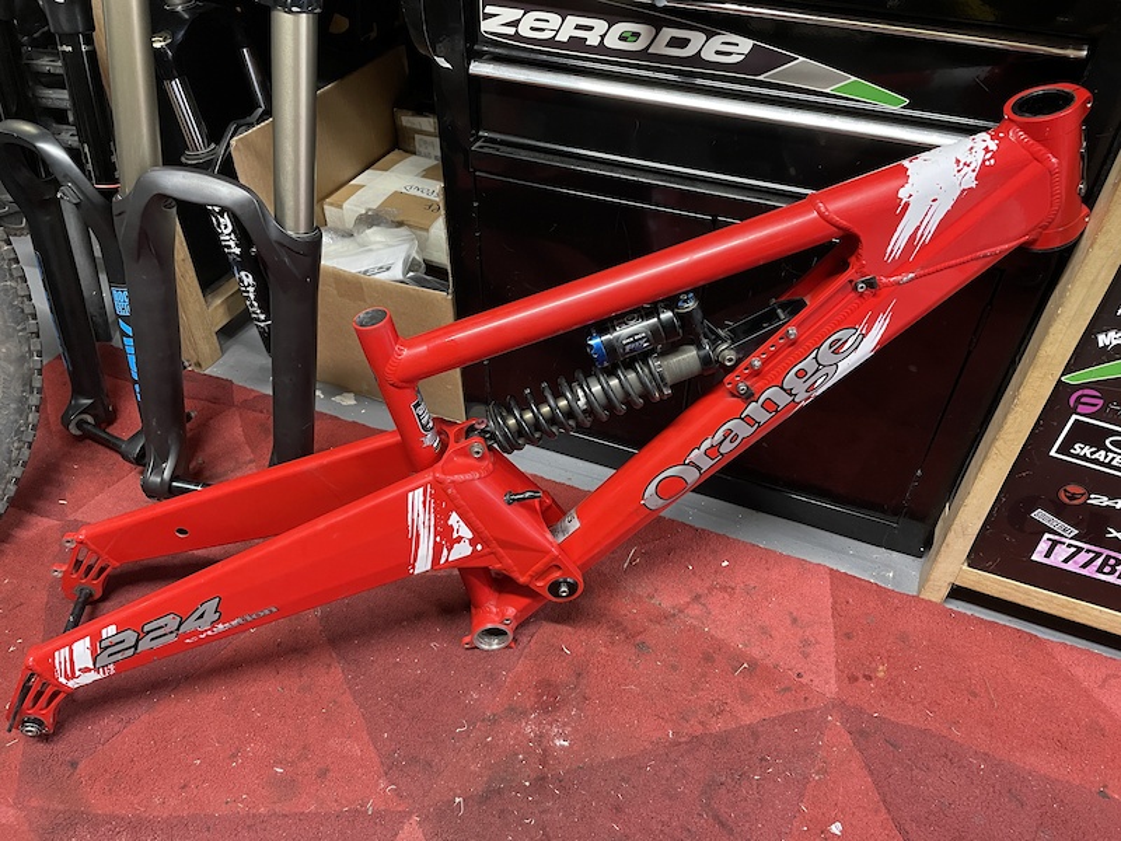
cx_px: 560
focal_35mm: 26
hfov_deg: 67.3
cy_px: 420
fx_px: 842
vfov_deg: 53.1
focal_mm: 4.2
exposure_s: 1/50
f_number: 1.6
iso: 500
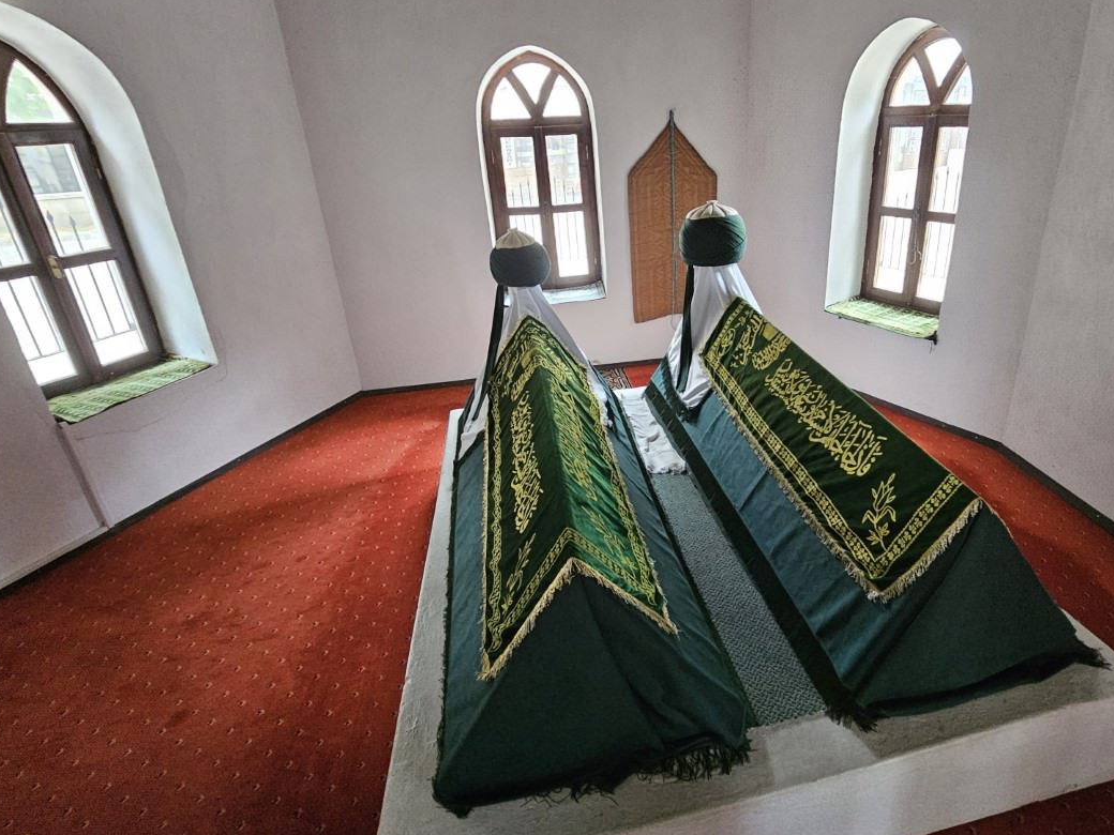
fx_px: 579
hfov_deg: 86.9
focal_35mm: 18
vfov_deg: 71.4
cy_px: 377
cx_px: 654
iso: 640
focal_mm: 2.2
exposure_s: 1/33.3
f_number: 2.2
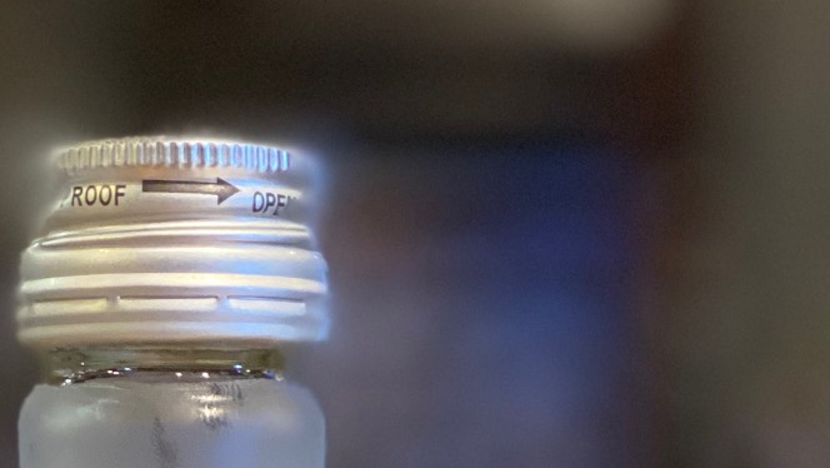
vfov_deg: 6.6
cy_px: 1250
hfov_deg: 12.5
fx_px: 3787
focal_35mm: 172
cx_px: 235
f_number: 2
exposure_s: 1/30
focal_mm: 6
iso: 320
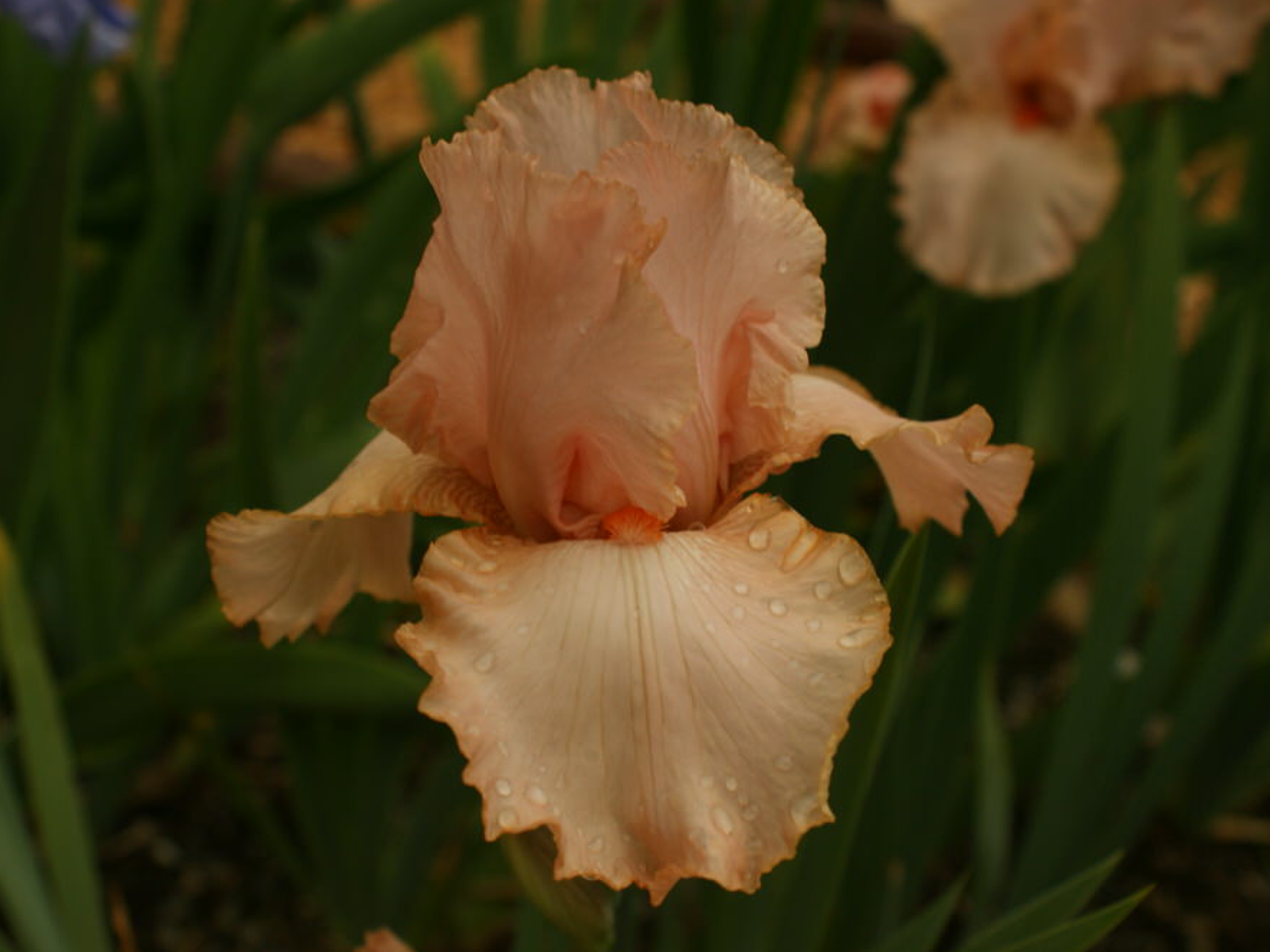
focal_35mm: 49
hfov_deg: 38.9
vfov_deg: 29.7
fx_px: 1797
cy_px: 474
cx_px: 617
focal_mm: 30
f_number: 6.3
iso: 100
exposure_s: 1/60
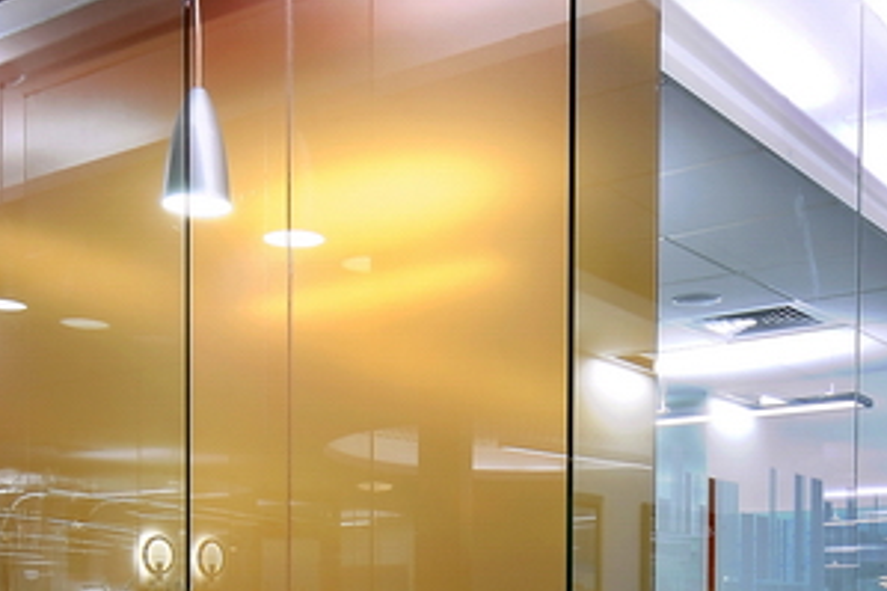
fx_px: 1280
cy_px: 603
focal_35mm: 52
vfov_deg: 24.7
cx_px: 395
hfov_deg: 38.2
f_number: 10
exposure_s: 1/8
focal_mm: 12
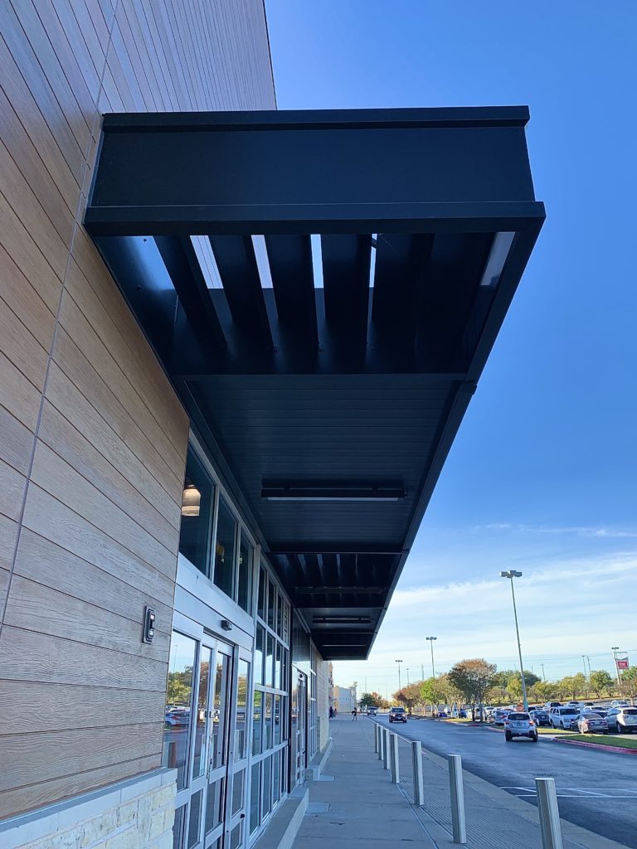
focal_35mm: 26
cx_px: 318
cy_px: 424
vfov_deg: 67.3
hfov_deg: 53.1
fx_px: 638
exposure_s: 1/534
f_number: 1.8
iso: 25
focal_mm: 4.25
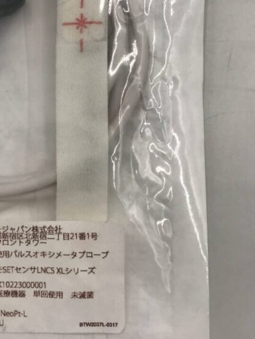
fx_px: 510
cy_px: 152
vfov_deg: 36.8
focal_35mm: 52
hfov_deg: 27.1
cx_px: 28
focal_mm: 3.99
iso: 32
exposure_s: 1/60
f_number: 1.8
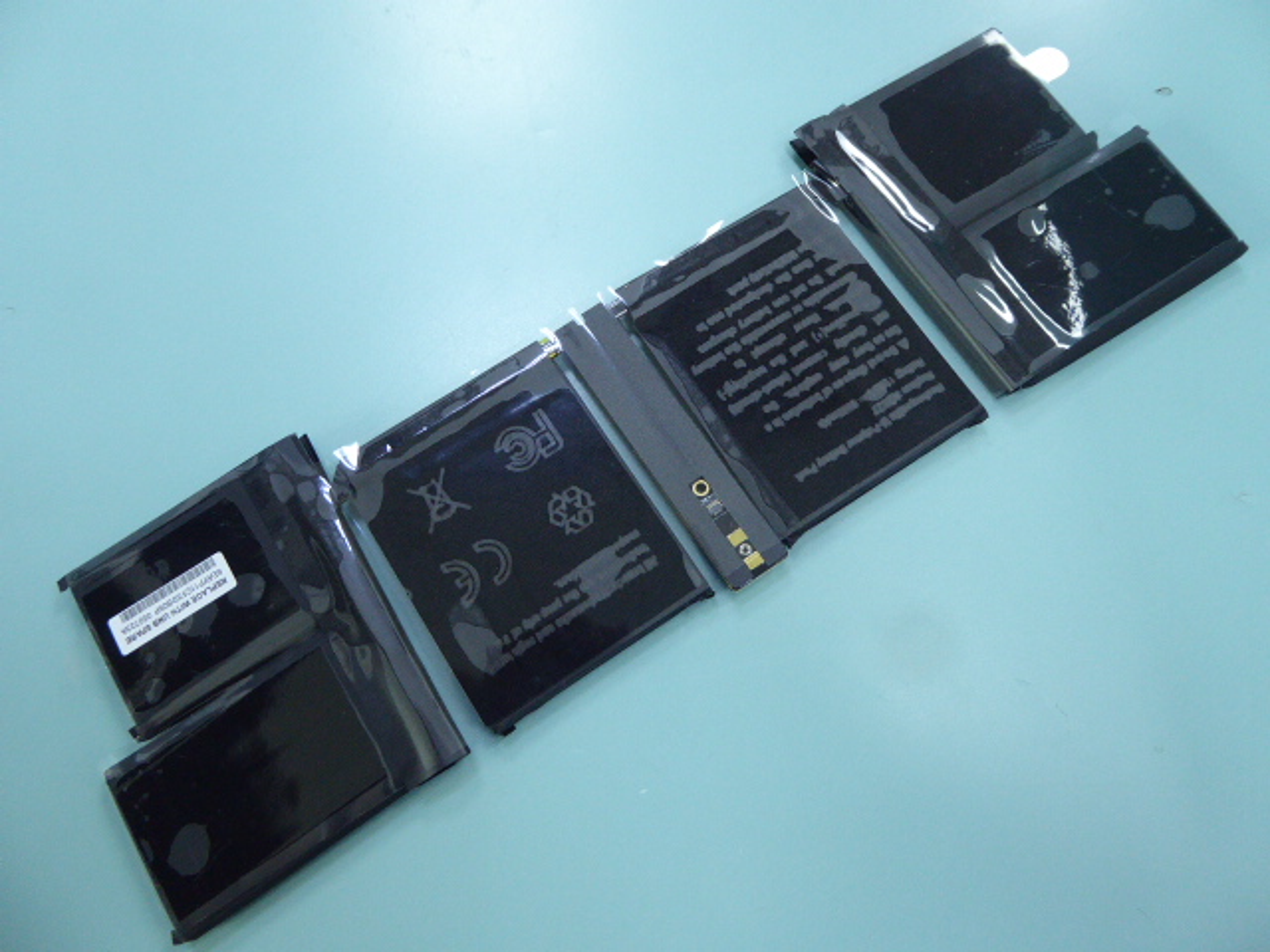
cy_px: 476
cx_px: 635
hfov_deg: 71.6
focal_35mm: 24
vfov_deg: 56.8
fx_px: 881
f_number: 3.3
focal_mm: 4.3
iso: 400
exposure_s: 1/40
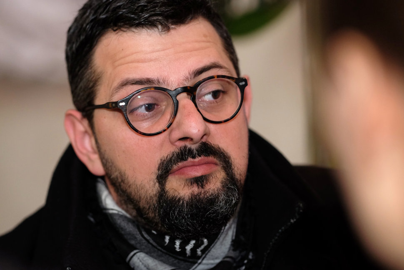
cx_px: 202
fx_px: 1515
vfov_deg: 10.2
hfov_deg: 15.2
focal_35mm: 135
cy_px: 135
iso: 1600
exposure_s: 1/200
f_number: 2
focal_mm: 90
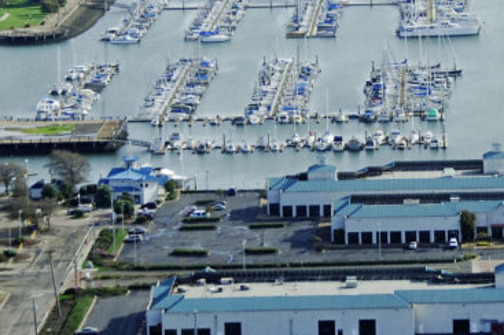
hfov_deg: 10.2
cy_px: 32
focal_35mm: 201
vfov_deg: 6.8
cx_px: 387
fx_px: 2811
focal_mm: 48
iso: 400
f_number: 6.3
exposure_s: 1/1000
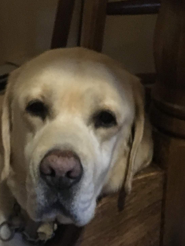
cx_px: 80
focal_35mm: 80
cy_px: 269
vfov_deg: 23.0
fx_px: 570
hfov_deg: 18.4
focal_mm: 4.15
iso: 500
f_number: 2.2
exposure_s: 1/15
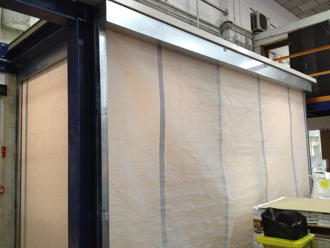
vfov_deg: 40.7
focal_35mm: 35
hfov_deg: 52.6
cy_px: 124
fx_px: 334
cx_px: 165
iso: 400
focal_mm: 4.28
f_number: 2.4
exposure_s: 1/20
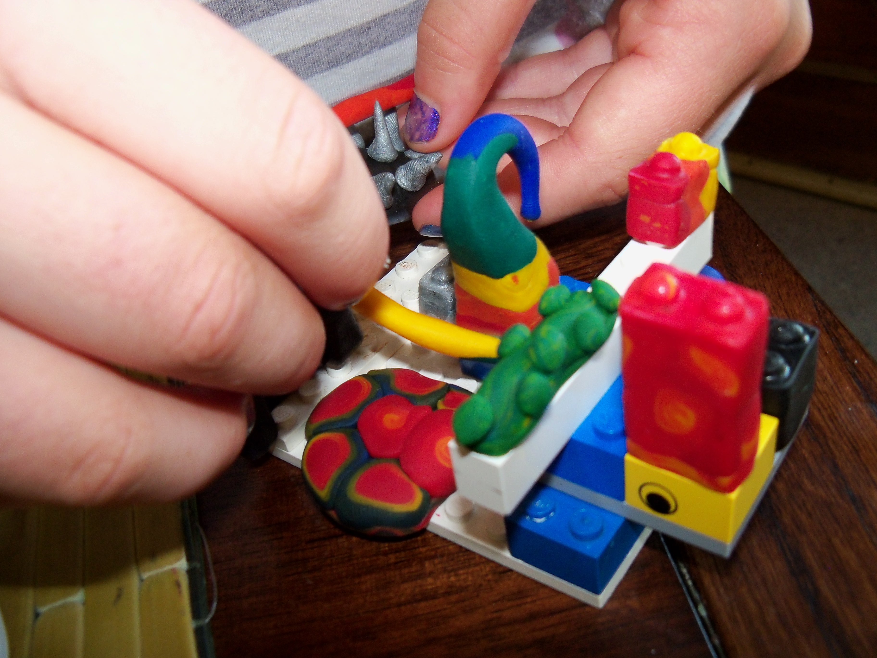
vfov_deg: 40.7
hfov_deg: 52.6
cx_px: 438
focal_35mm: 35
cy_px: 329
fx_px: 887
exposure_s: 1/30
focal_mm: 6.2
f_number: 3.5
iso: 200
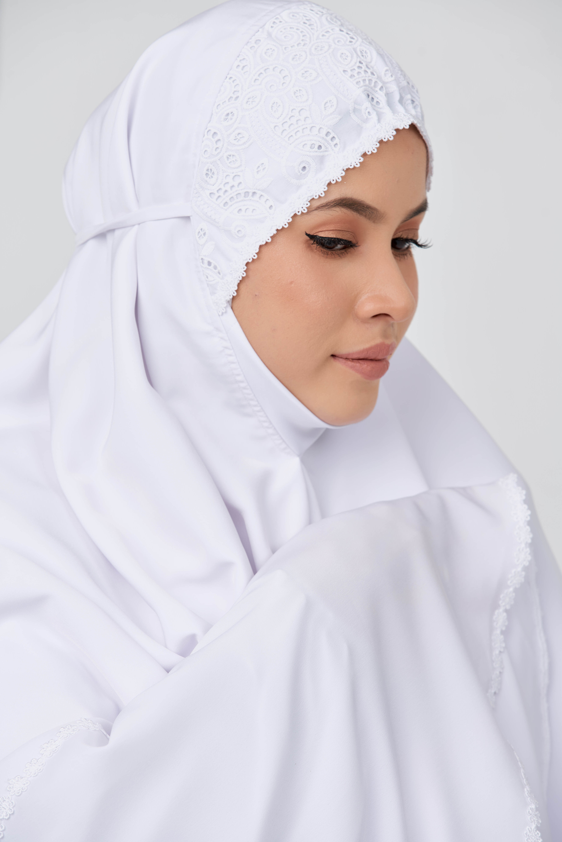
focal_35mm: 175
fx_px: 4096
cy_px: 421
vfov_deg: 11.7
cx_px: 281
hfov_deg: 7.8
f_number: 8
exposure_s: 1/100
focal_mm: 175
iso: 100
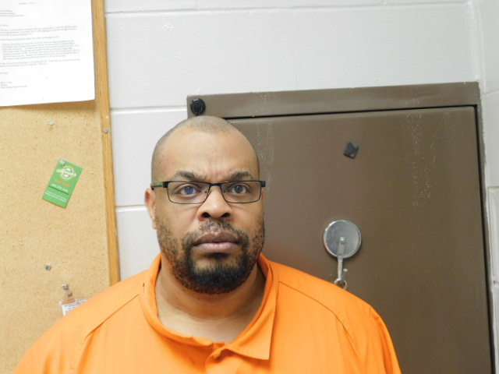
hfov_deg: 46.8
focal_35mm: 40
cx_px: 250
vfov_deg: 36.0
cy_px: 187
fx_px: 577
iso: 400
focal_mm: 7.1
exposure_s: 1/20
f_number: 3.6
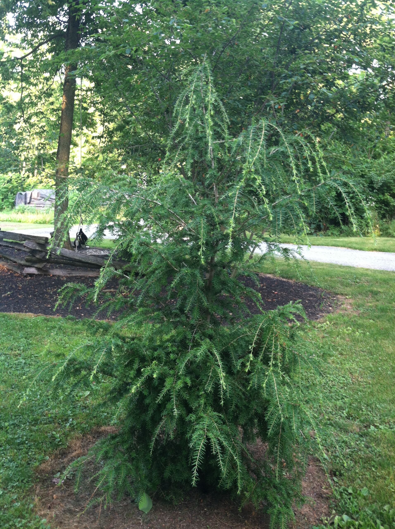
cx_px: 198
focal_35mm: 35
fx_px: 534
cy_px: 264
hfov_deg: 40.6
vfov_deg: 52.7
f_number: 2.8
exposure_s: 1/30
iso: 80
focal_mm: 3.85
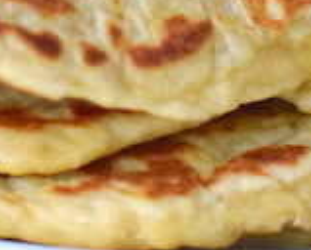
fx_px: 3054
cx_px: 135
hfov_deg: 5.8
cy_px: -180
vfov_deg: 4.6
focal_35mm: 331
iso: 3200
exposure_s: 1/200
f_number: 3.5
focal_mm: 50
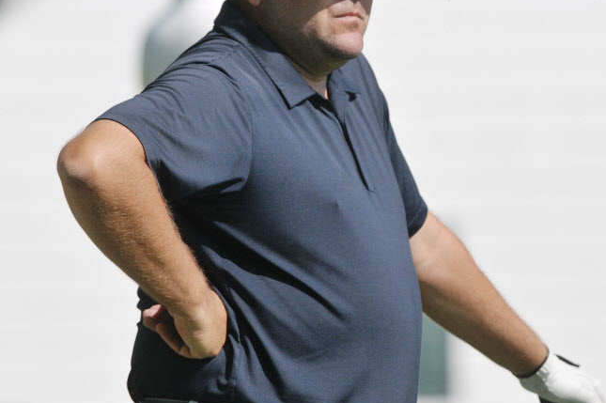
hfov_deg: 2.9
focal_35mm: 714
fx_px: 12009
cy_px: 187
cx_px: 353
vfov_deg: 1.9
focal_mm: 300
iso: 400
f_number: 5.6
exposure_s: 1/3200
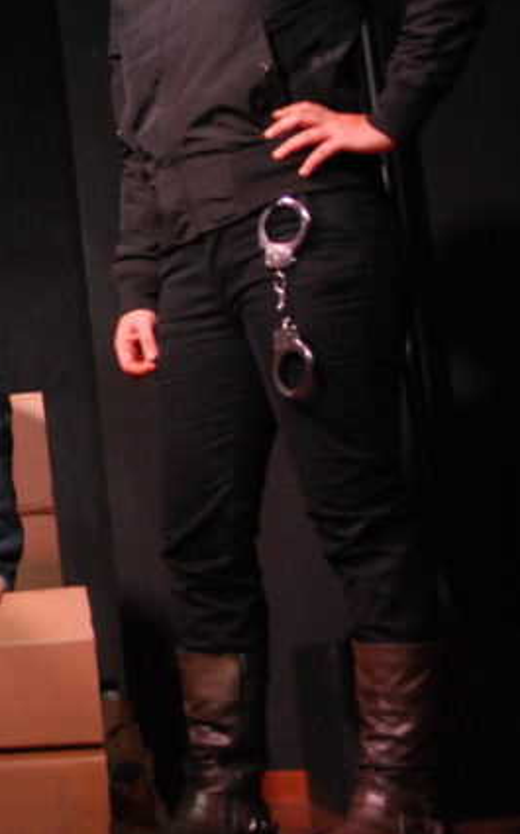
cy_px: 208
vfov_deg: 24.3
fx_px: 1916
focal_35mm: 84
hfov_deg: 13.6
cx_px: -447
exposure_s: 1/60
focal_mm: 21
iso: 800
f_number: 3.5
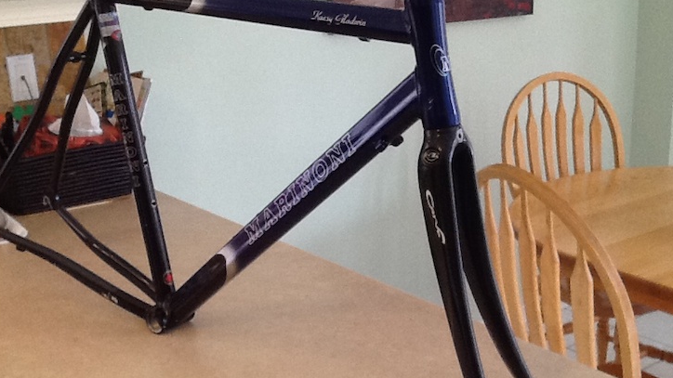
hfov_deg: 39.2
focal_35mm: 53
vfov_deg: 22.6
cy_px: 233
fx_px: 946
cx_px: 334
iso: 80
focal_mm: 2.03
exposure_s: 1/30
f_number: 2.4
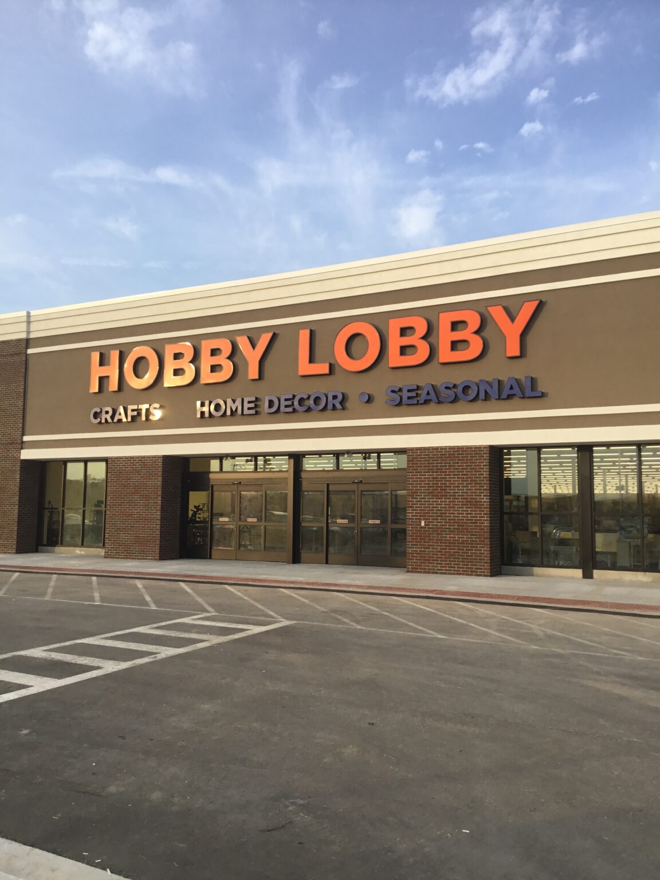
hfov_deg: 45.4
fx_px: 788
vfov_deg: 58.4
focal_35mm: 31
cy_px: 440
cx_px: 330
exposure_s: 1/235
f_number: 2.4
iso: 25
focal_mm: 3.3
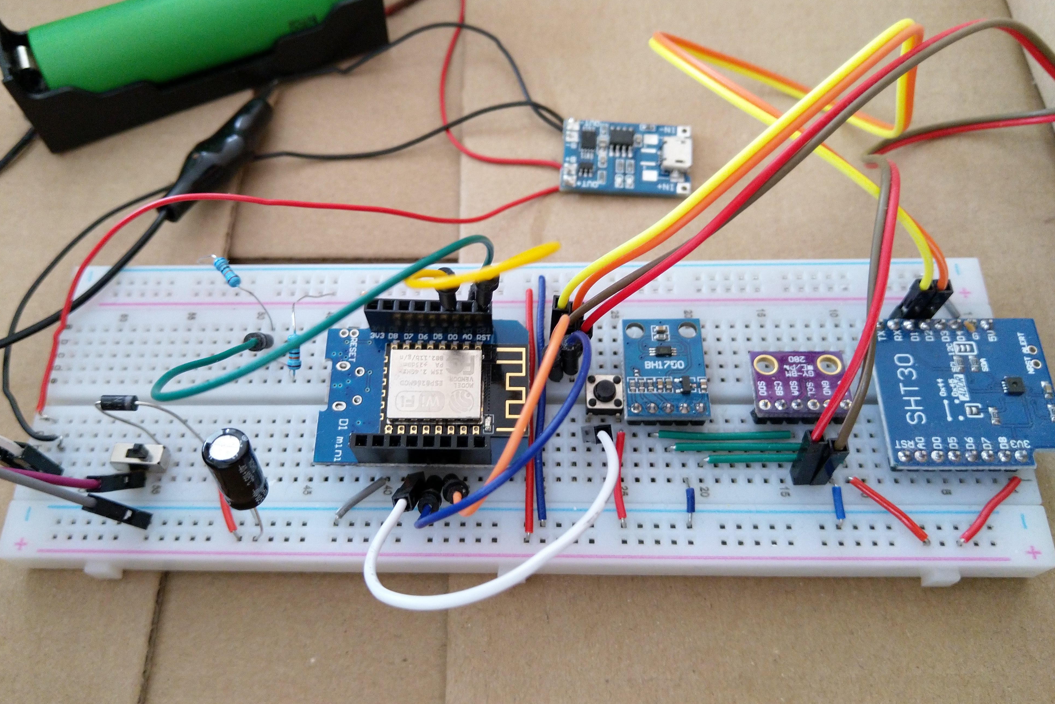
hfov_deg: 67.4
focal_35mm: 27
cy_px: 330
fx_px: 791
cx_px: 510
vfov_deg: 47.9
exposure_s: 1/33
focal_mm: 4.28
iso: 160
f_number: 1.75
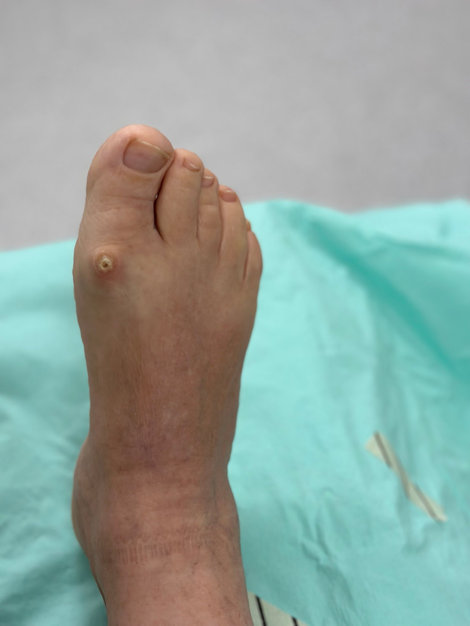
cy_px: 313
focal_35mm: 48
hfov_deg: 30.3
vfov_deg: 39.7
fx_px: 869
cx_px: 235
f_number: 1.8
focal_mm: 6.9
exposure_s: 1/100
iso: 160
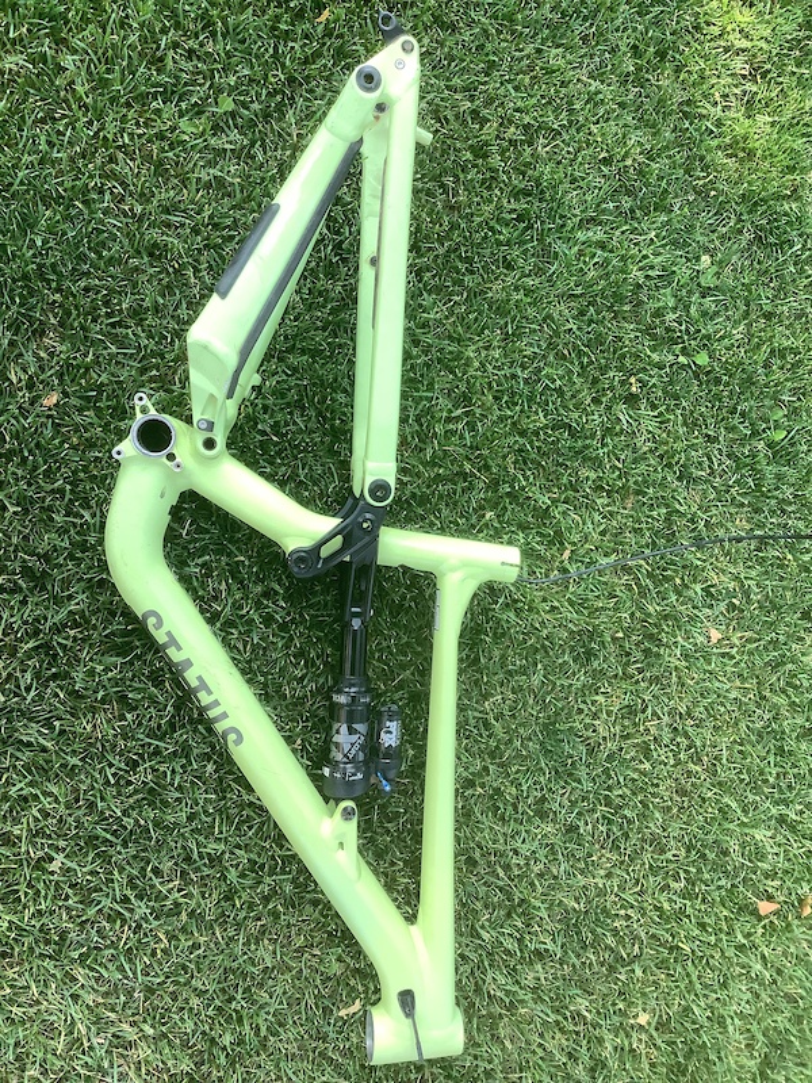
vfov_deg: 58.4
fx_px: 970
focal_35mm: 31
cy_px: 542
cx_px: 406
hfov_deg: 45.4
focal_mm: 3.3
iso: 50
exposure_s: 1/120
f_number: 2.4
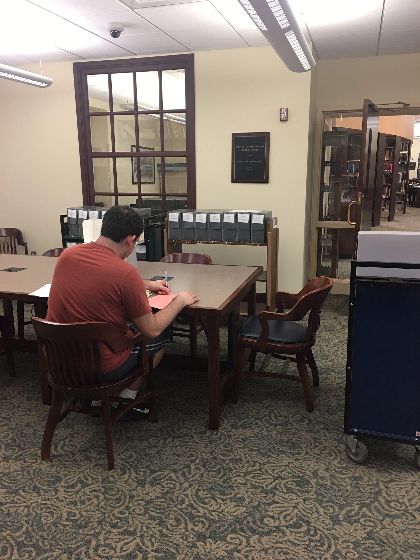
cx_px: 210
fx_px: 469
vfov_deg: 61.7
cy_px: 280
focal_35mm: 29
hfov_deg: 48.2
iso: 50
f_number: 2.2
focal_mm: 4.15
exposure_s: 1/15
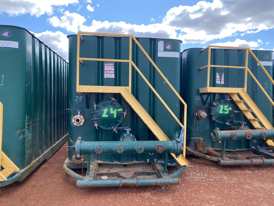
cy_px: 103
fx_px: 206
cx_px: 137
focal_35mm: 26
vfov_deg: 53.1
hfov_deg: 67.3
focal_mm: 4.25
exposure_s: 1/693
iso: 32
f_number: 1.8
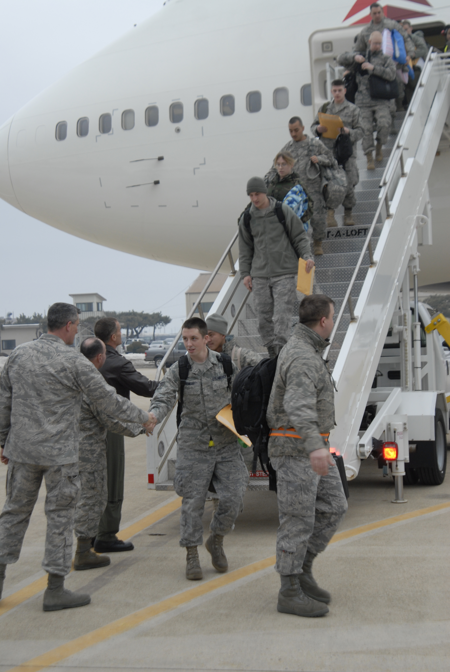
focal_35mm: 60
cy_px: 336
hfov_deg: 22.7
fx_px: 1122
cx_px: 225
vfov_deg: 33.4
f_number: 5
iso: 250
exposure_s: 1/125
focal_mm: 40
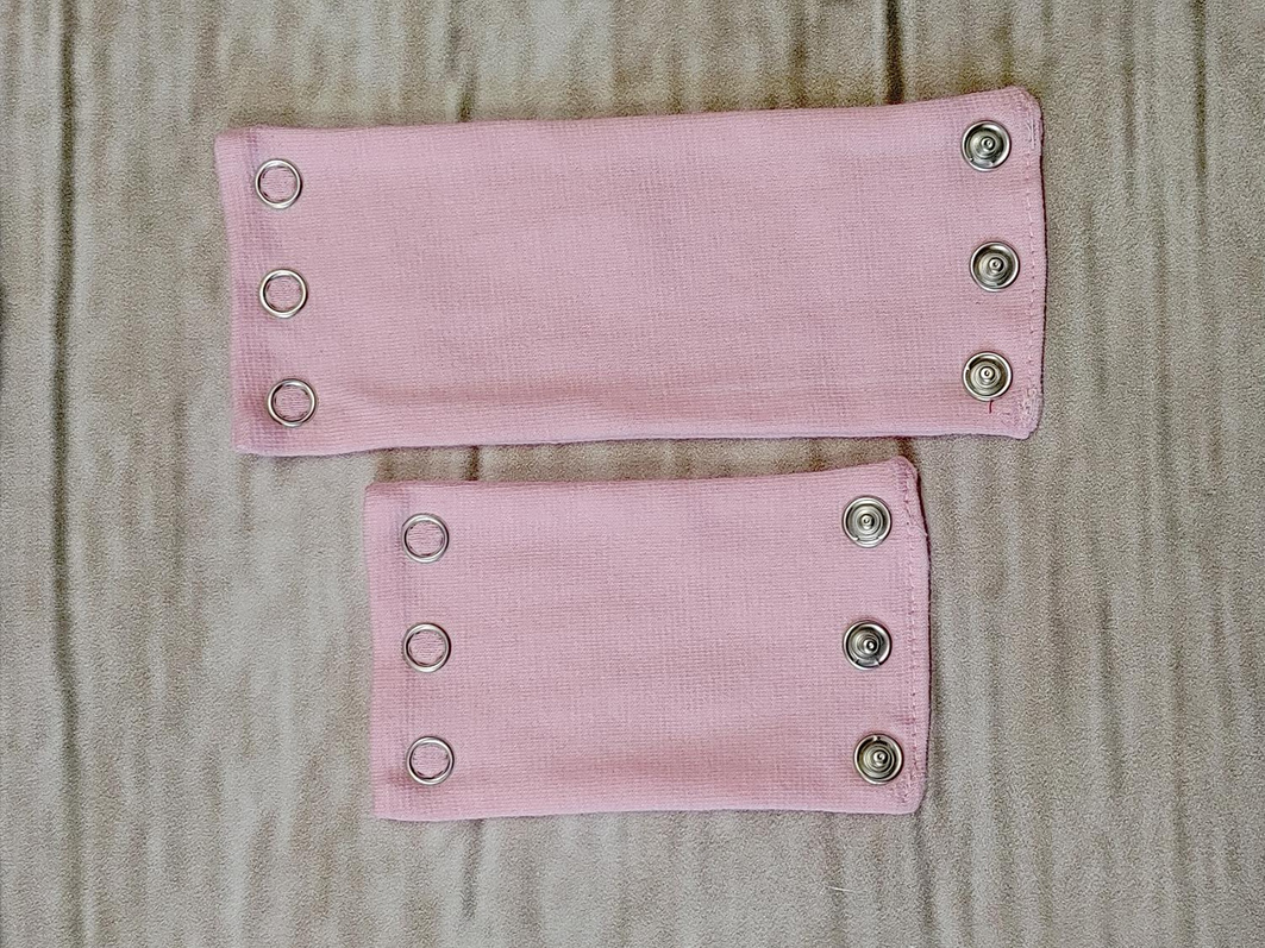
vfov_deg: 28.0
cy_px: 474
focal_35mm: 52
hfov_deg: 36.8
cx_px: 632
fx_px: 1900
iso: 300
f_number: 1.8
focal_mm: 4.81
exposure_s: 1/100
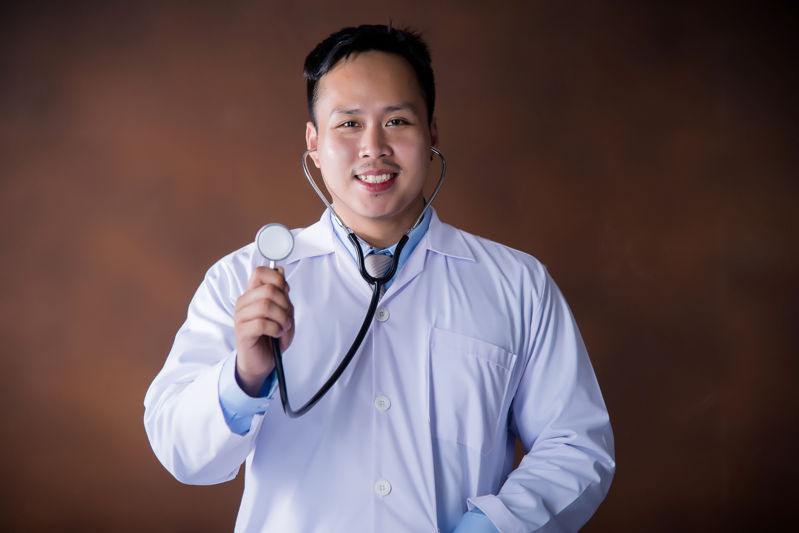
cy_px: 266
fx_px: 2664
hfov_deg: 17.1
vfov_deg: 11.4
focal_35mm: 120
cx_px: 400
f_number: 4
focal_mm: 120
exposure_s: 1/200
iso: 100
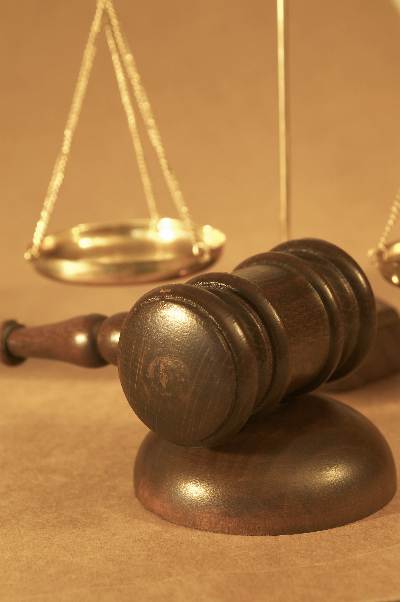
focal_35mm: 72
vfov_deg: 28.1
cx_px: 200
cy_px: 301
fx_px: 1204
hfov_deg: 18.9
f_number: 8
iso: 200
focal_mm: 48
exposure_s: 1
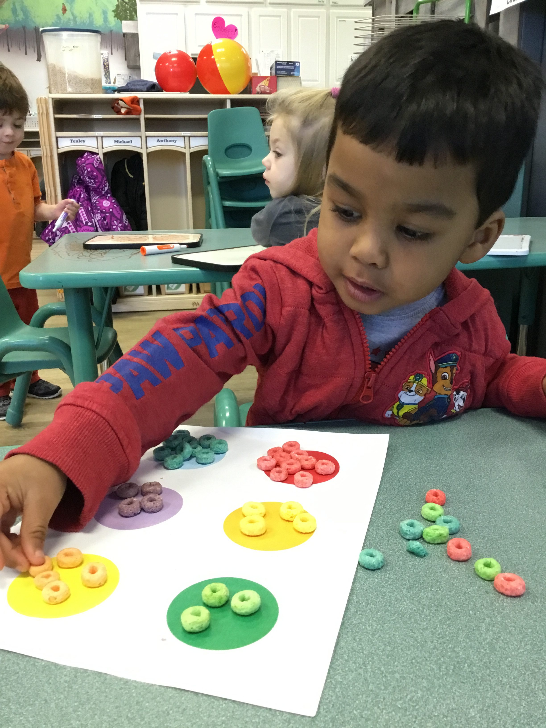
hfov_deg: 45.4
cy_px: 364
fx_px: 652
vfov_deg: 58.4
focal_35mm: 31
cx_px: 273
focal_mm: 3.3
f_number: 2.4
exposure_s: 1/30
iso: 160
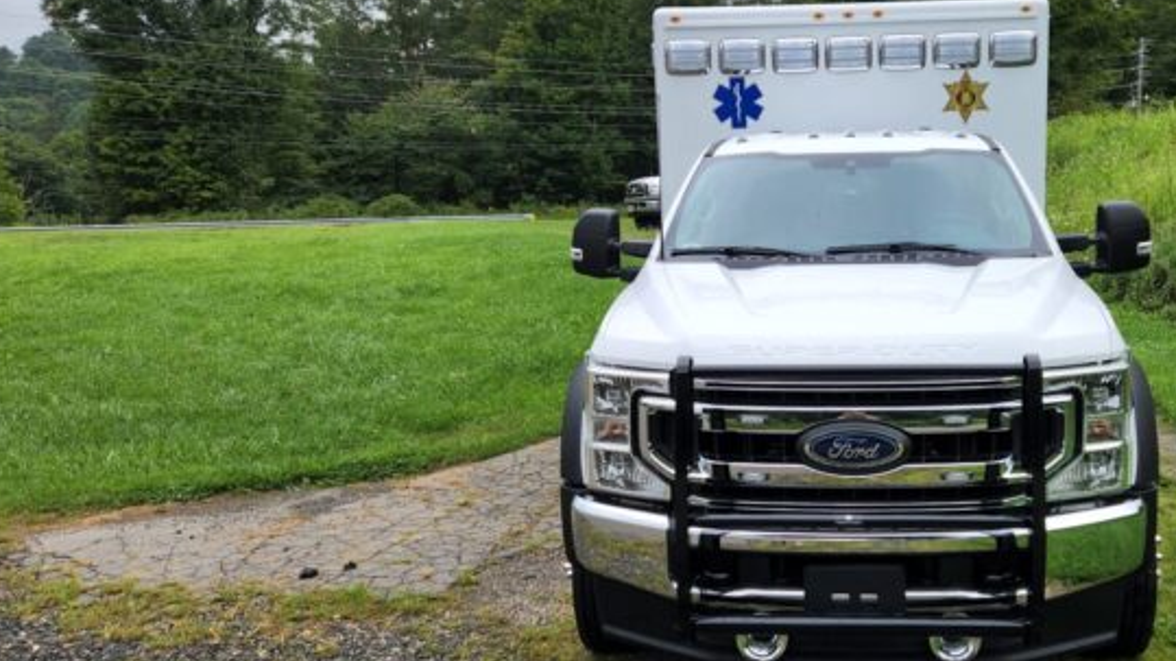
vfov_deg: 32.0
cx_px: 799
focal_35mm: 37
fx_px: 1154
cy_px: 337
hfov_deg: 52.8
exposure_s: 1/434
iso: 20
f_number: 1.8
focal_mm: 5.4
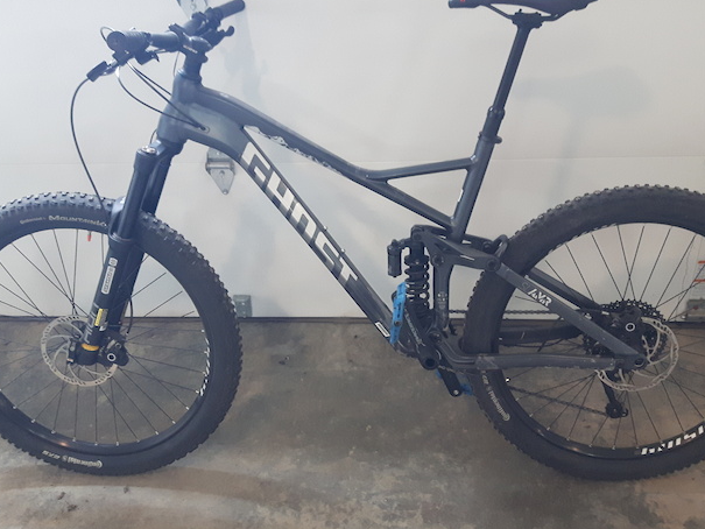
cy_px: 258
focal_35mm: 41
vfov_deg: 35.1
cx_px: 355
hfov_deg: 45.8
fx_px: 835
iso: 200
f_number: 1.9
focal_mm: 3.7
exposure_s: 1/17
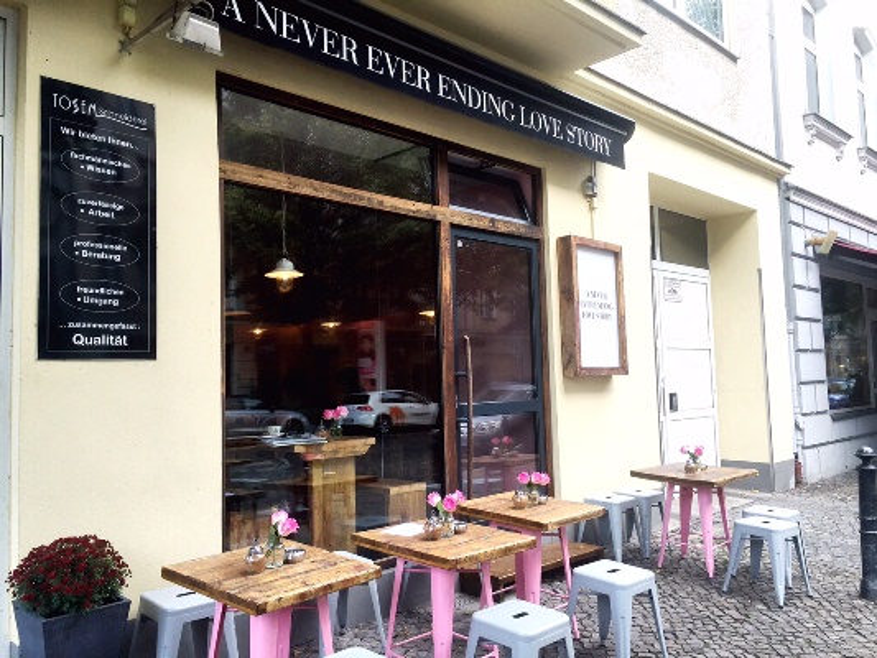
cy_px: 329
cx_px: 438
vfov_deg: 48.2
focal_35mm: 29
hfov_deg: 61.6
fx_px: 735
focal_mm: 4.15
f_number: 2.2
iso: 32
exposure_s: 1/172
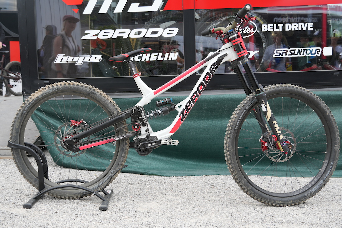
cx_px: 171
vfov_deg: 29.9
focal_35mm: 45
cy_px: 114
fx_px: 428
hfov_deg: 43.6
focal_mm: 30
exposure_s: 1/100
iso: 100
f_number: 5
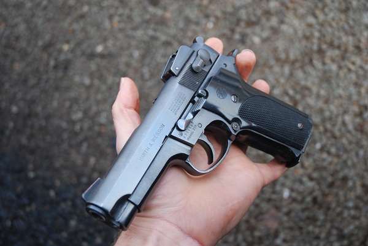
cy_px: 123
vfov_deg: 26.5
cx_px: 184
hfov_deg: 38.9
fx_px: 522
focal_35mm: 51
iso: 200
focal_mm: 34
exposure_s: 1/80
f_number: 4.5
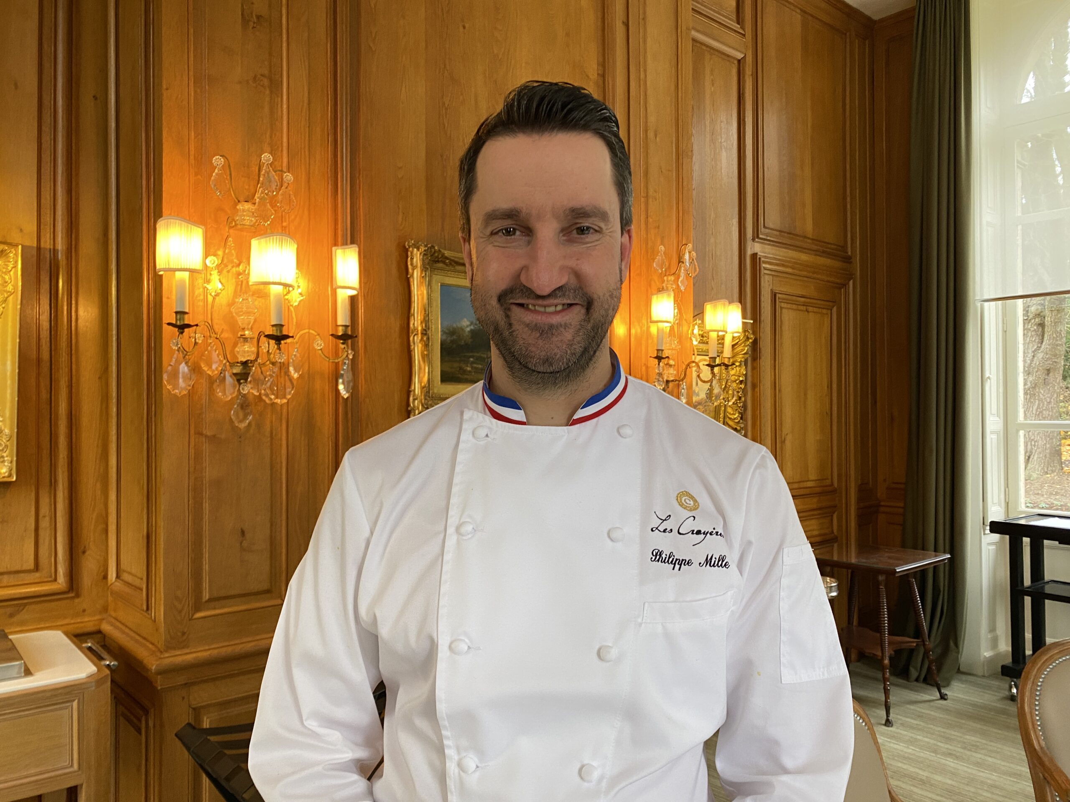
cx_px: 535
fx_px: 804
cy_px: 401
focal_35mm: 26
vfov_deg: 53.1
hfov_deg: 67.3
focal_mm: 4.25
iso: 125
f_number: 1.8
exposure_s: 1/50
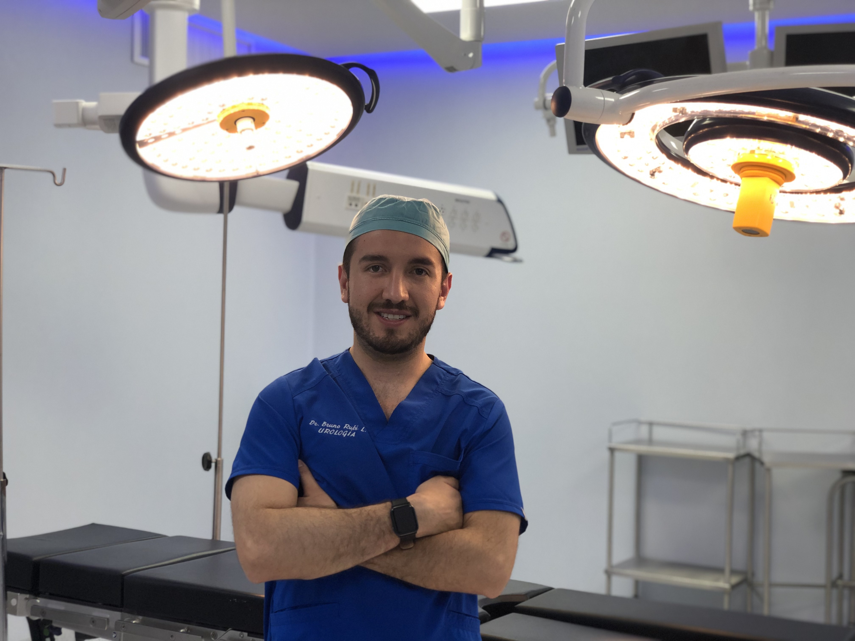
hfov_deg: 36.8
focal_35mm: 52
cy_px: 320
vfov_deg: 28.0
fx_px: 1284
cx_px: 428
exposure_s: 1/60
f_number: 2.4
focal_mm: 6
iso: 50
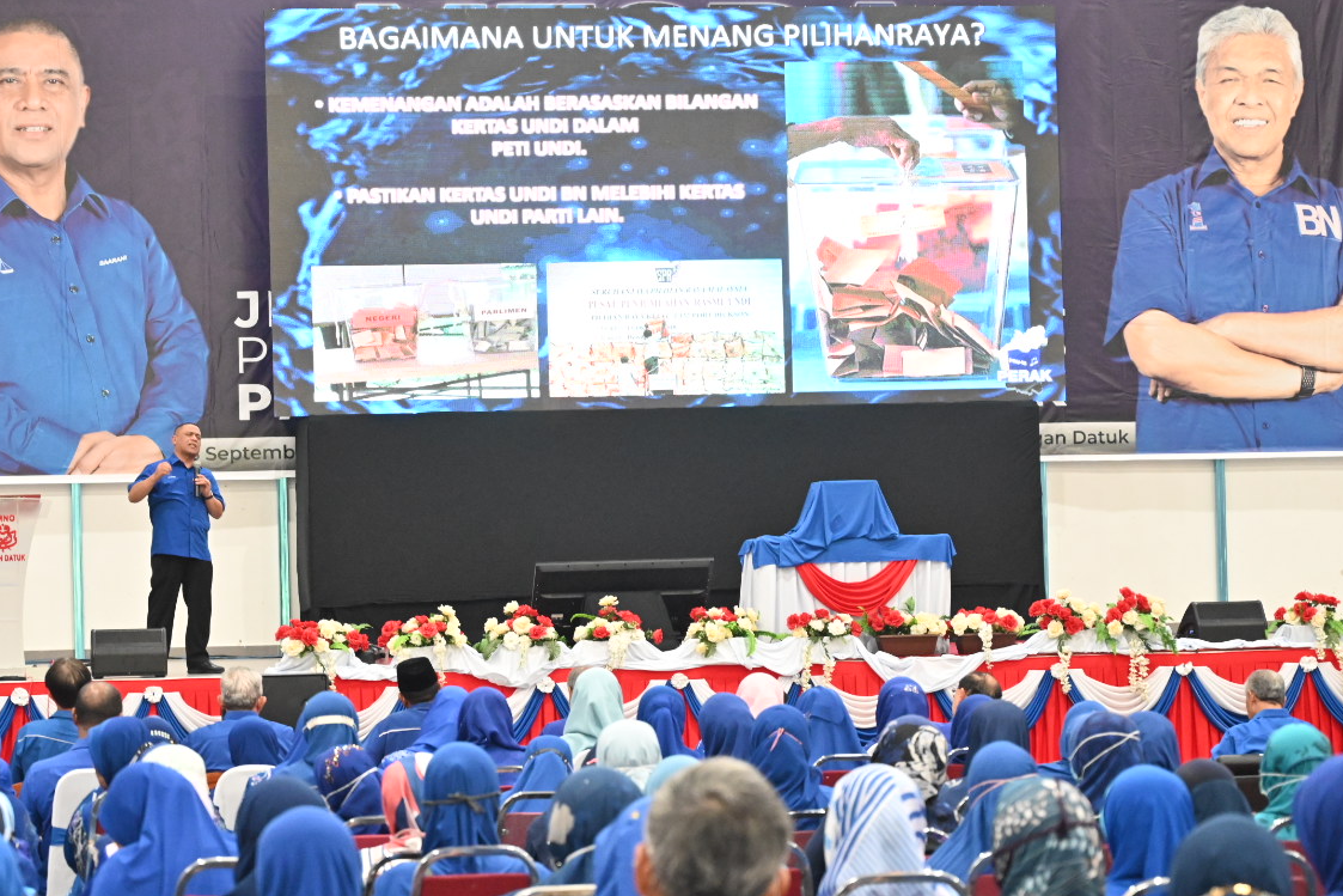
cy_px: 567
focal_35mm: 101
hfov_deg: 20.2
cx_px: 586
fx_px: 3768
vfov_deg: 13.5
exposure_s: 1/100
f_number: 4.5
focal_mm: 70
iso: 4000
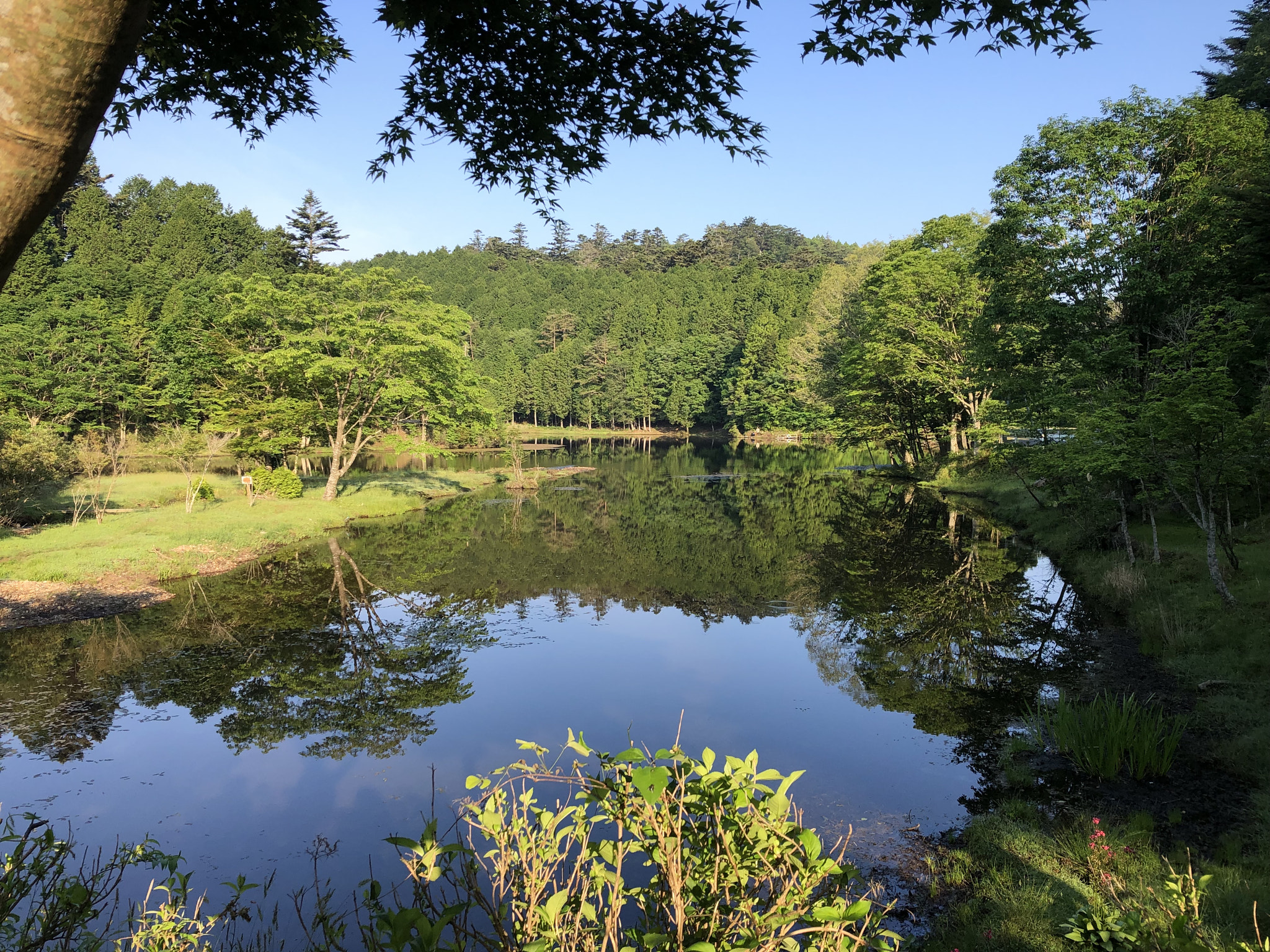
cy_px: 476
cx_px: 635
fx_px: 1027
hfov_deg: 63.4
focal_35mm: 28
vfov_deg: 49.7
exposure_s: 1/585
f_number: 1.8
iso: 20
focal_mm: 3.99
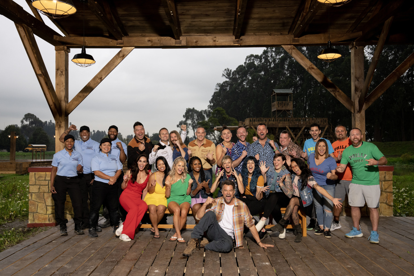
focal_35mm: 32
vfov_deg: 41.1
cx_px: 207
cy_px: 138
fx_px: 368
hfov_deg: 58.7
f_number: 7.1
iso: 1250
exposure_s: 1/160
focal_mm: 32
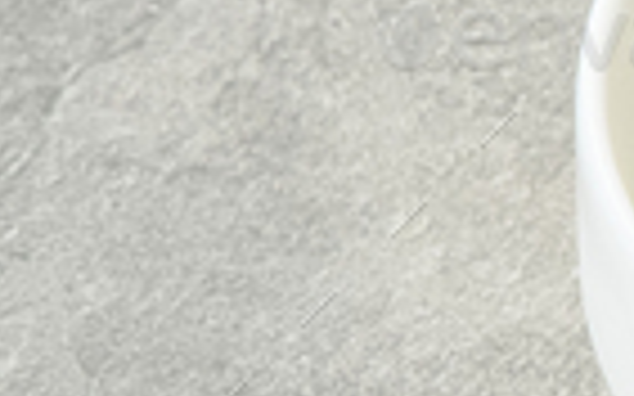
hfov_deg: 3.8
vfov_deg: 2.4
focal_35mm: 545
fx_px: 9413
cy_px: 245
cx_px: 1241
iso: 400
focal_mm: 85
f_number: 13
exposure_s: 1/100
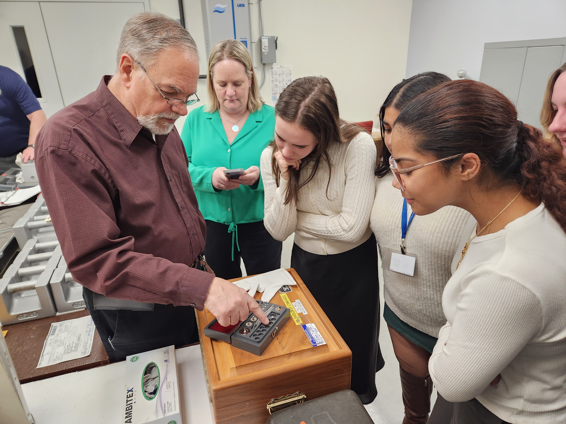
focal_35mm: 23
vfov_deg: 58.9
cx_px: 283
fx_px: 376
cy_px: 212
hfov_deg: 73.9
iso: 320
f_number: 1.8
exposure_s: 1/120
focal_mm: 5.4
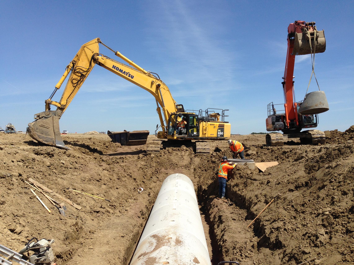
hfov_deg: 55.4
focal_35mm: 33
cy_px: 132
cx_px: 177
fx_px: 337
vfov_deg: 42.9
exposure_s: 1/2008
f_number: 2.4
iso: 50
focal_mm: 4.12
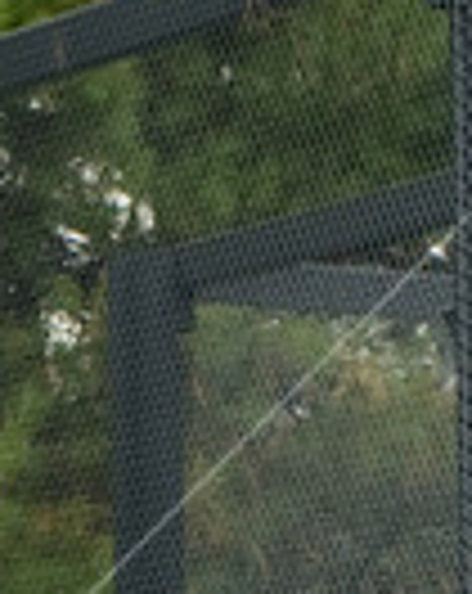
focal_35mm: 306
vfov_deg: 6.1
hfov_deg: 4.9
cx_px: -557
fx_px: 5362
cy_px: 1246
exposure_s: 1/80
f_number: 8
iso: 200
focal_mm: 28
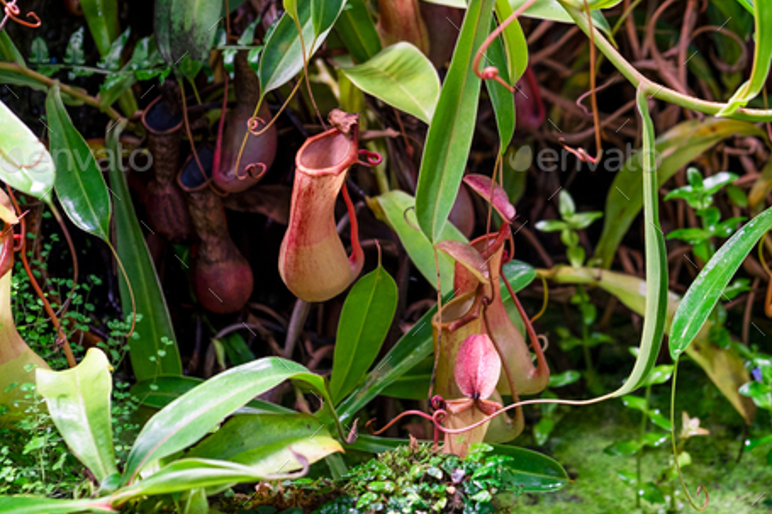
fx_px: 1779
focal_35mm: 83
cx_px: 326
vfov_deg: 16.4
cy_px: 238
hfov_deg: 24.5
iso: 200
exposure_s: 1/40
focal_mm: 42.5
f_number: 4
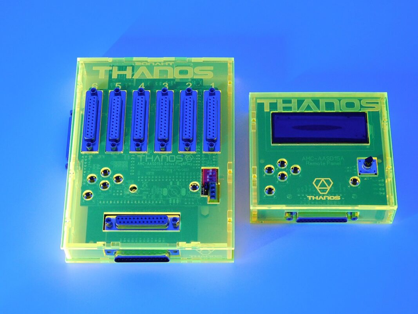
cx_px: 209
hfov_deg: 24.4
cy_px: 157
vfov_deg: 18.4
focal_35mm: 80
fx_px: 966
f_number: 4.4
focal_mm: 14.2
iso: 400
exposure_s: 1/20
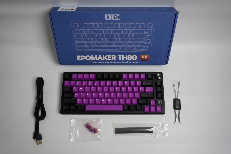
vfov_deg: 44.9
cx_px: 116
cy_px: 77
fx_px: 186
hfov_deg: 63.8
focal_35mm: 29
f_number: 2.8
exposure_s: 1/80
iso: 100
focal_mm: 19.3
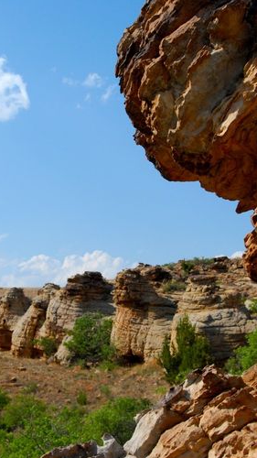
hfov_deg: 9.2
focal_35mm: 131
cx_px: 97
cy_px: 245
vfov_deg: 16.4
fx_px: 1588
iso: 320
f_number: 7.1
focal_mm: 52
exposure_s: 1/2500
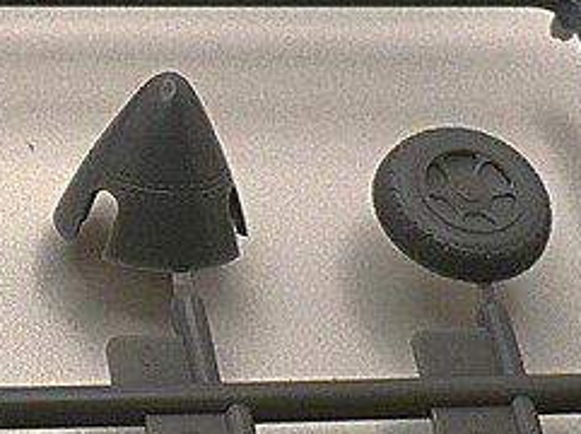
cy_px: 108
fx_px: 2748
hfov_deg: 11.5
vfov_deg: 9.0
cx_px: -346
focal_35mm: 164
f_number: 2.8
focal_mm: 6.1
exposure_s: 1/80
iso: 100
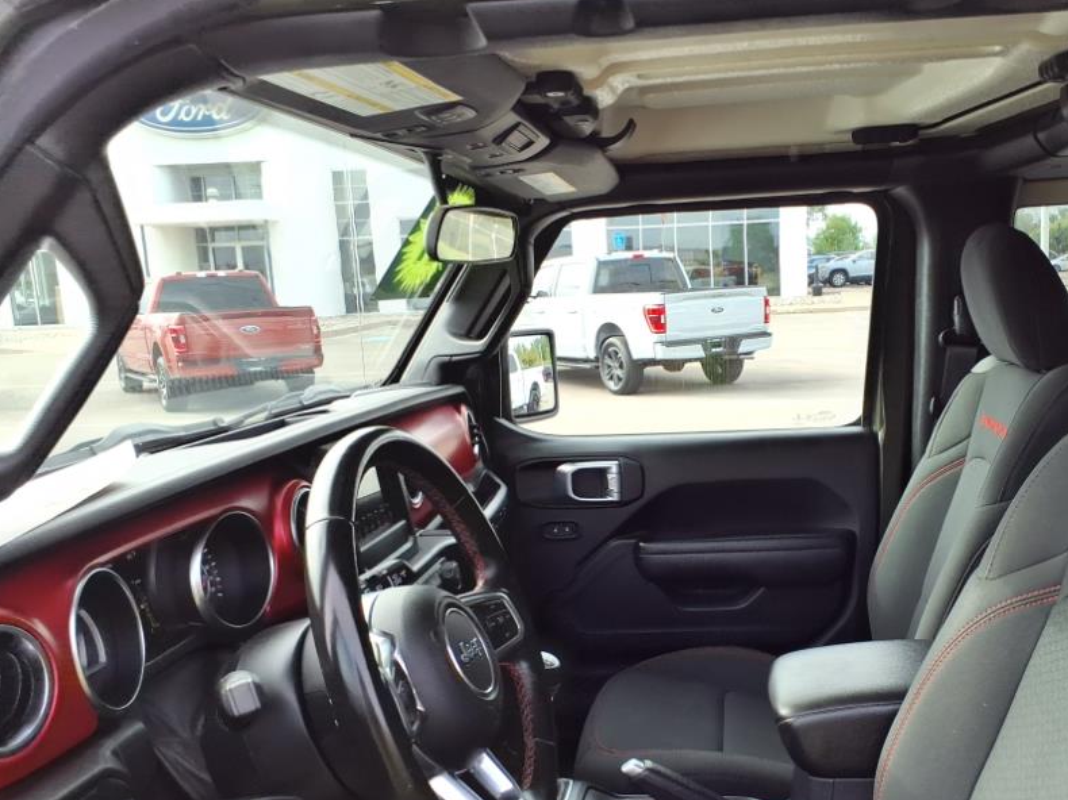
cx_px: 683
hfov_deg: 52.0
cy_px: 488
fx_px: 1080
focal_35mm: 35
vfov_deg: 40.5
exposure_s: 1/227
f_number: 1.9
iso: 40
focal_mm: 3.58
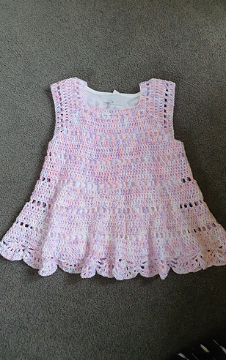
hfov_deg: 44.6
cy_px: 179
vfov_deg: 66.4
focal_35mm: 28
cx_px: 116
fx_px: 276
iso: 320
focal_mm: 4.3
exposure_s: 1/50
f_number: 2.4
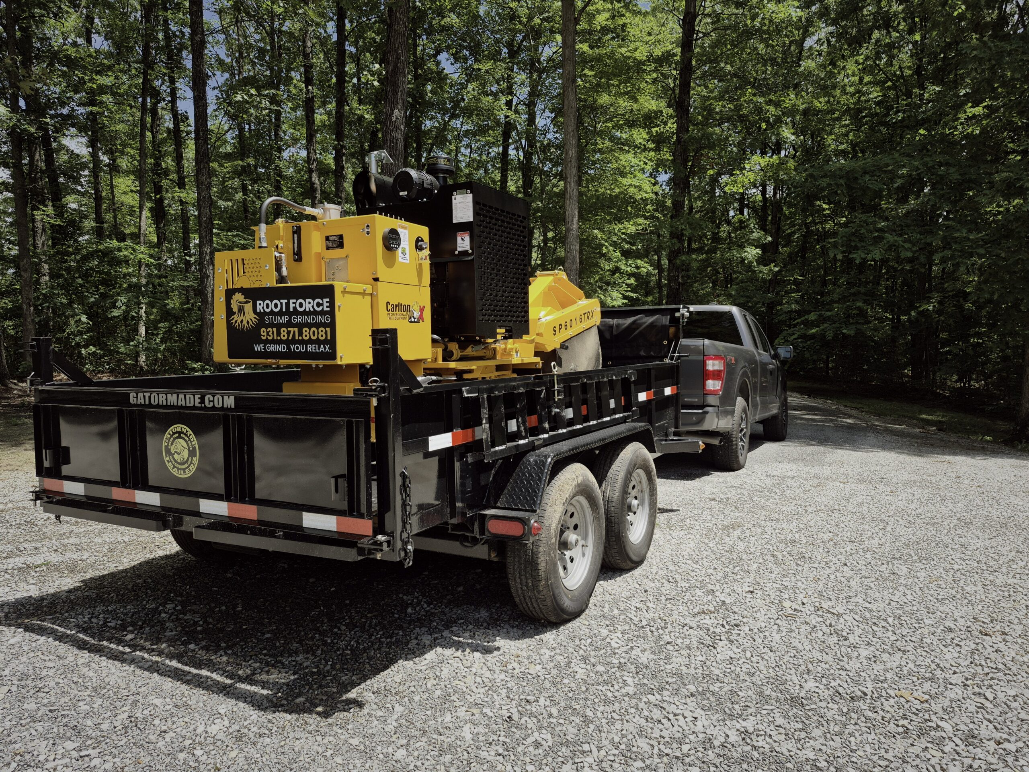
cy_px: 386
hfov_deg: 73.9
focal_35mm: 23
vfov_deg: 58.9
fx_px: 684
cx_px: 514
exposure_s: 1/1024
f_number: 1.8
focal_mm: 5.4
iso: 25
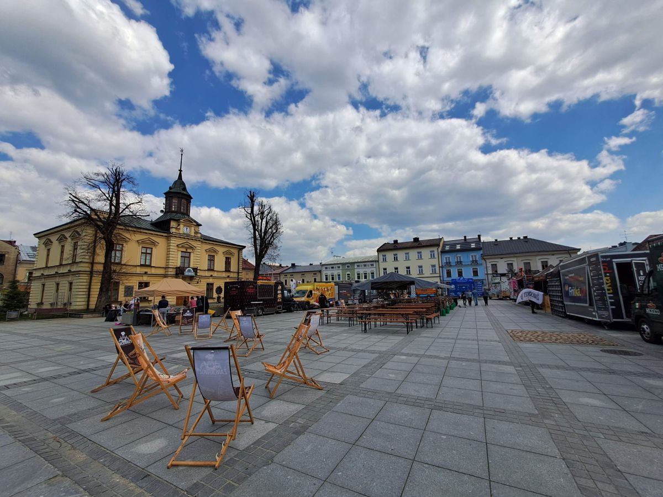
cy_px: 248
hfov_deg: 106.2
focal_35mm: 13
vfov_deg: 89.9
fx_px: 249
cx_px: 332
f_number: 2.2
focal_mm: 1.42
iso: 40
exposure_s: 1/1972
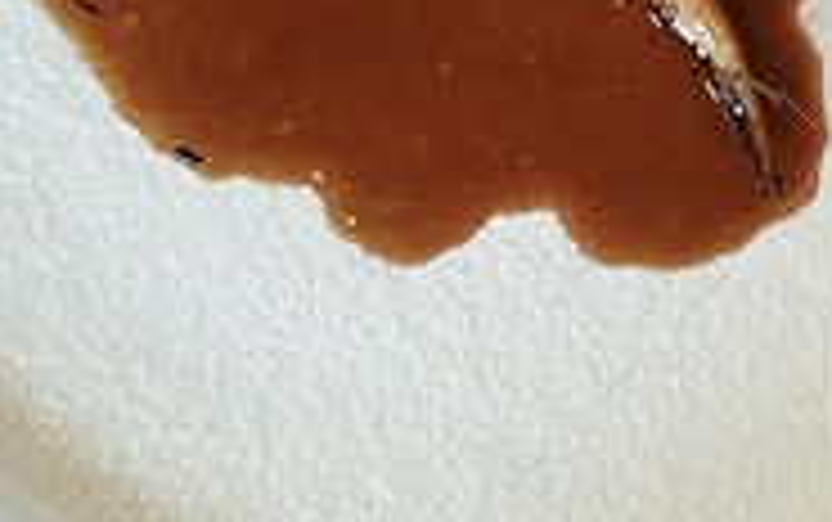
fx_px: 1997
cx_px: 819
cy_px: -200
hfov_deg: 22.7
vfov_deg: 14.1
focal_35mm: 88
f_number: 1.6
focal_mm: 4.2
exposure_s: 1/50
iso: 125
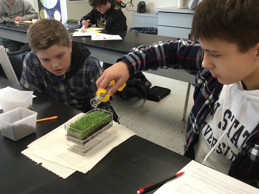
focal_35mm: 37
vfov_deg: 38.6
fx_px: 277
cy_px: 88
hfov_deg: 50.1
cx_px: 128
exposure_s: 1/30
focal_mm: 3.3
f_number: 2.4
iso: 64
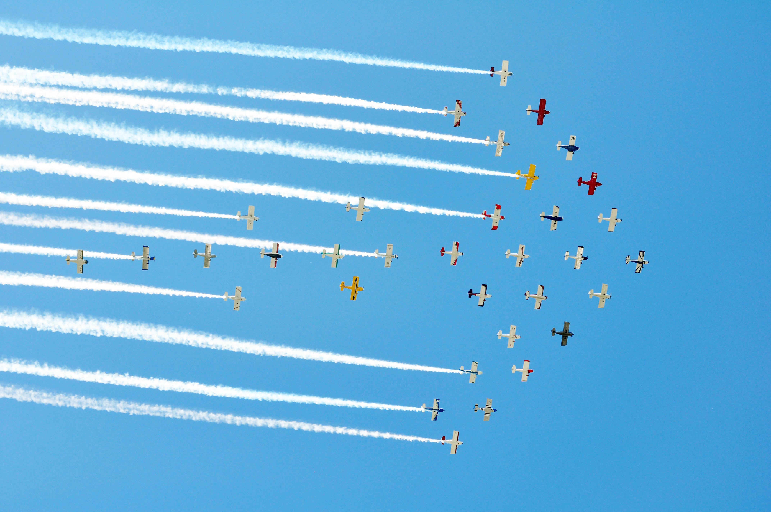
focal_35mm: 105
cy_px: 256
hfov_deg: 19.5
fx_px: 2246
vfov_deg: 13.0
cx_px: 386
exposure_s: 1/250
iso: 200
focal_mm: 70
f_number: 11
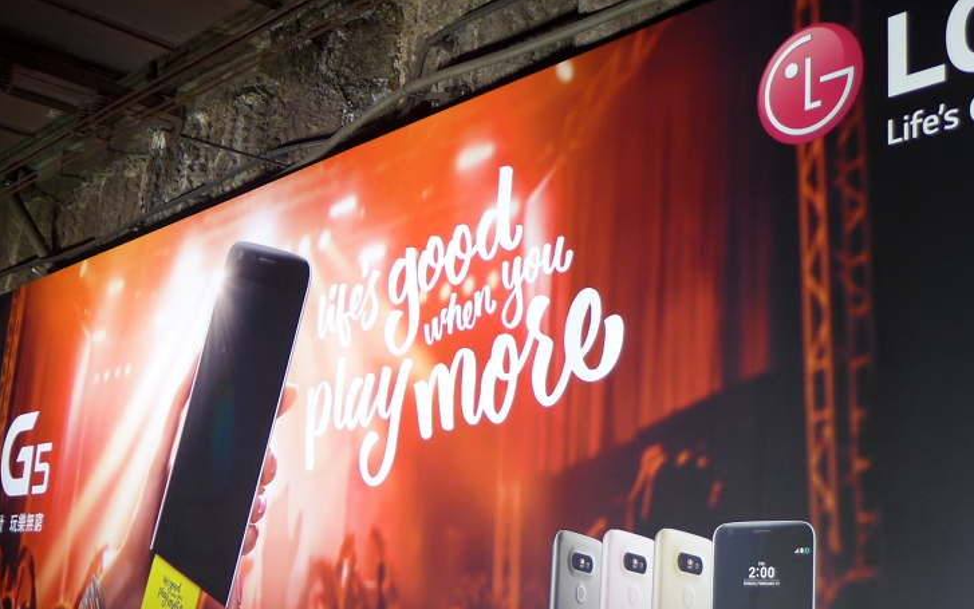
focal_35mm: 45
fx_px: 1195
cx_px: 510
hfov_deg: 44.3
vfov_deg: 28.5
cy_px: 390
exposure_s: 1/60
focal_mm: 4.7
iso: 100
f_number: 1.4
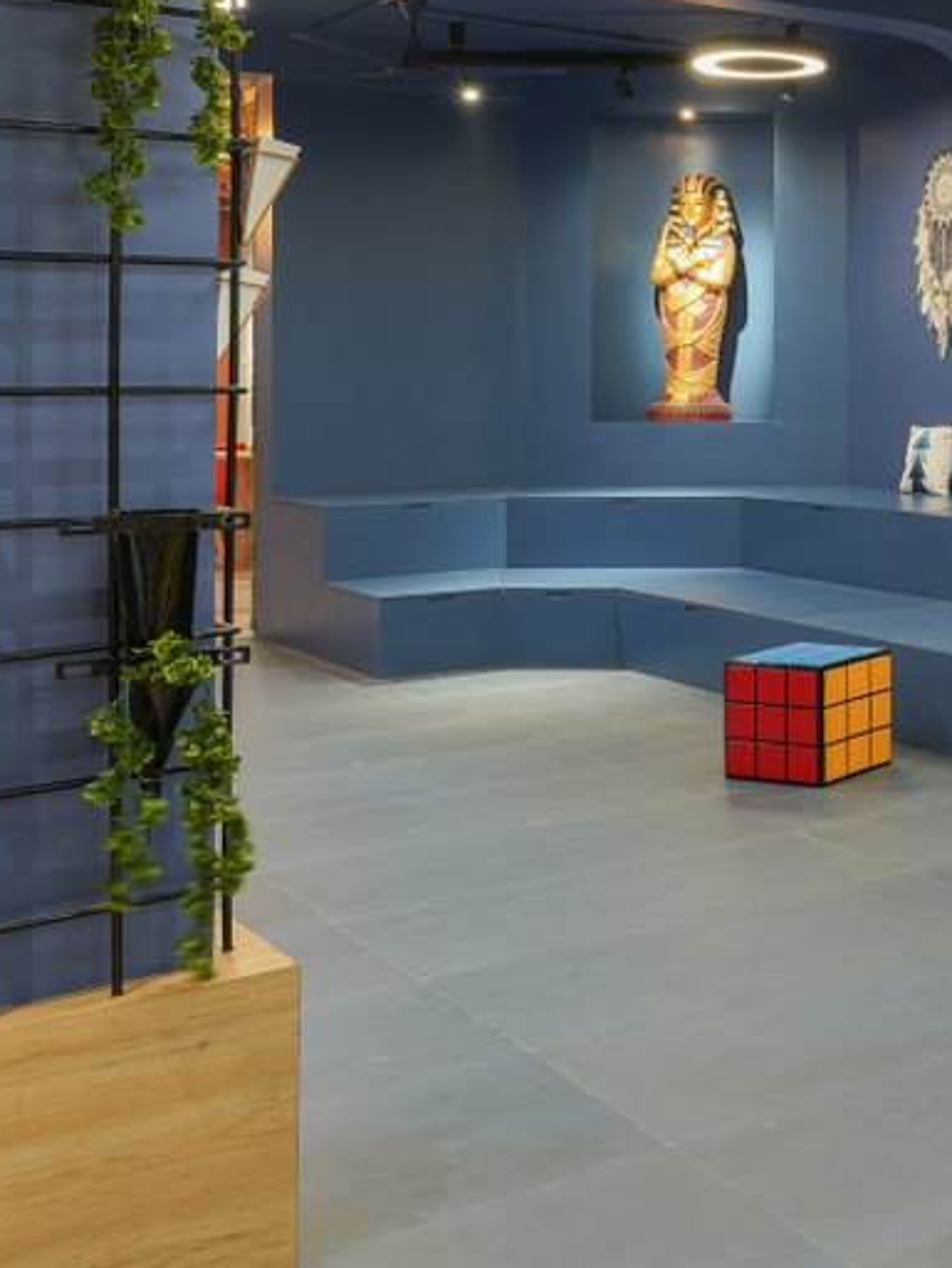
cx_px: 1437
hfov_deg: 23.8
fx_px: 1759
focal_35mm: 48
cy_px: 351
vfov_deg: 38.8
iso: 100
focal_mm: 20
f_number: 10
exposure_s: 1
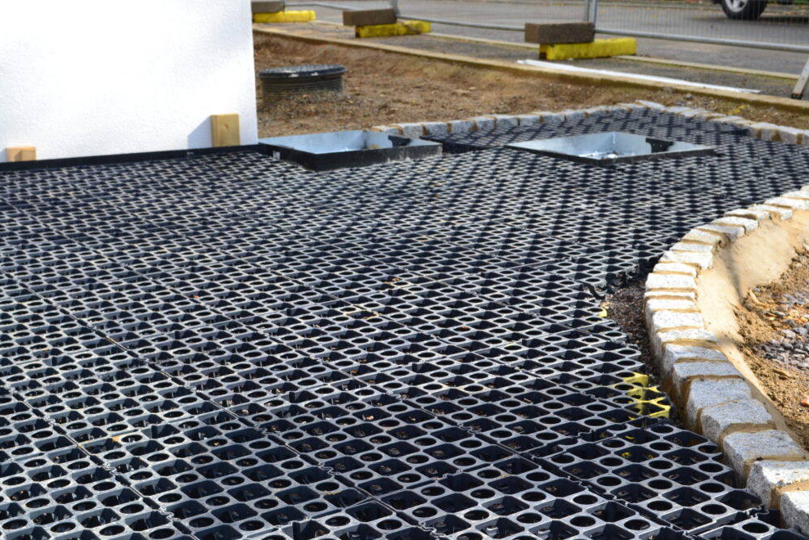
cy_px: 262
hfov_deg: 33.9
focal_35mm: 59
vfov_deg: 23.0
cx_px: 416
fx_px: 1326
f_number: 10
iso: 400
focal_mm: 38
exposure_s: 1/200
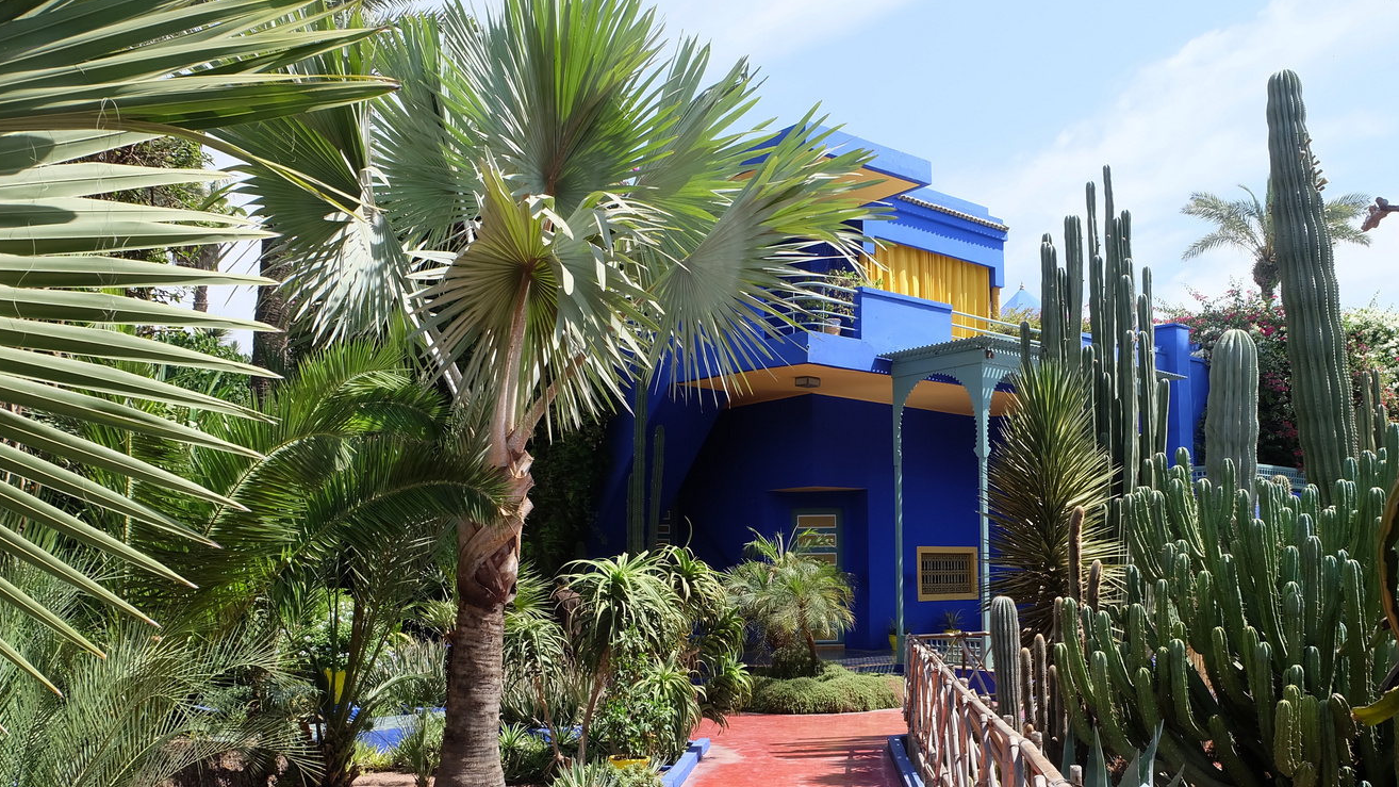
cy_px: 502
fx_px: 1150
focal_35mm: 31
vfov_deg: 37.5
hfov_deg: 62.5
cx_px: 763
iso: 400
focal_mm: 16
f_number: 7.1
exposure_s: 1/400
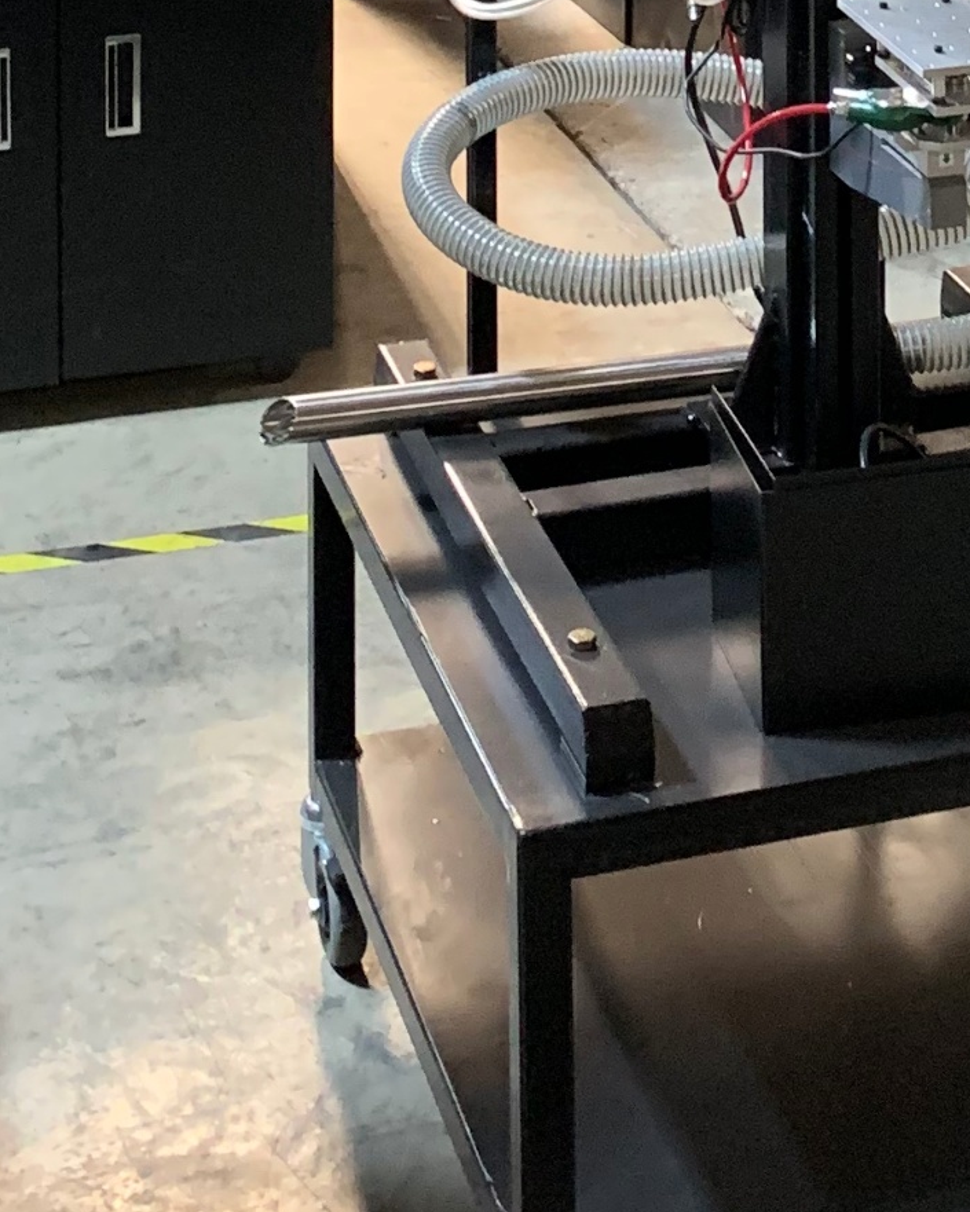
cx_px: 927
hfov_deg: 16.1
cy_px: -629
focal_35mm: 94
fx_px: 3373
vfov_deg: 18.1
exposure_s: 1/30
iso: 500
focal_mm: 4.25
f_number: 1.8
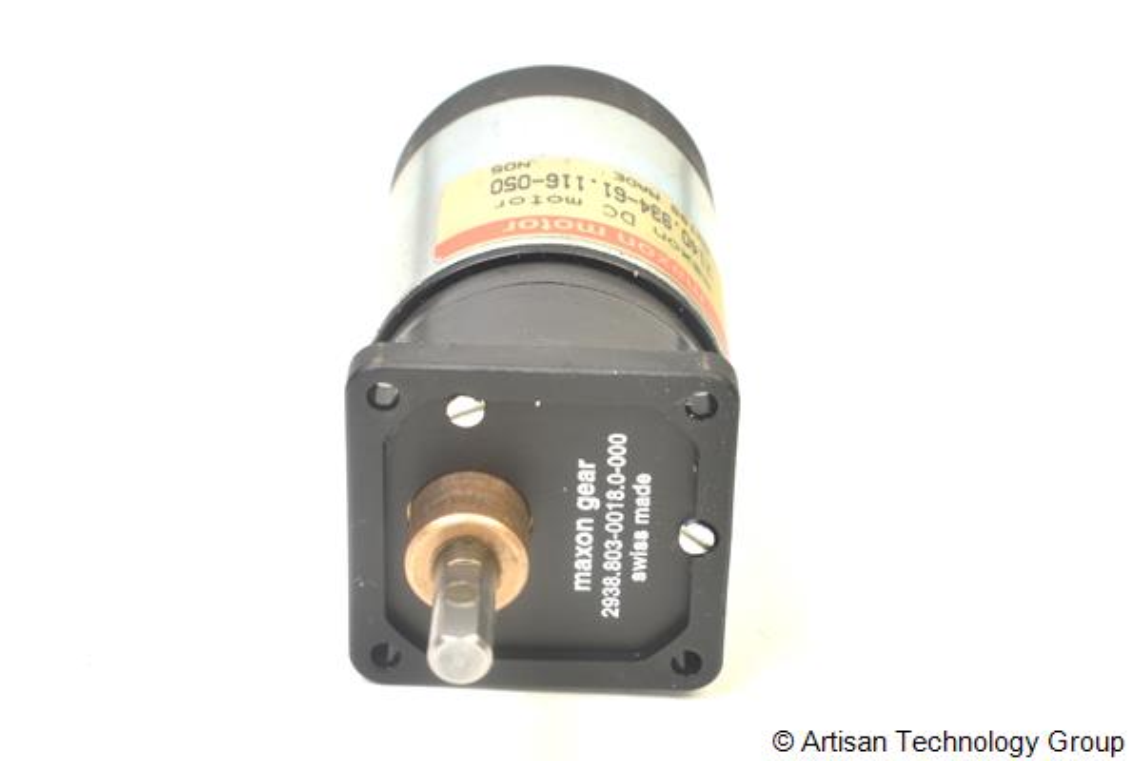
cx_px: 571
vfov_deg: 21.6
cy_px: 380
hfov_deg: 31.9
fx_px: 1998
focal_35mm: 63
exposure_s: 1/200
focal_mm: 42
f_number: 13
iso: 200
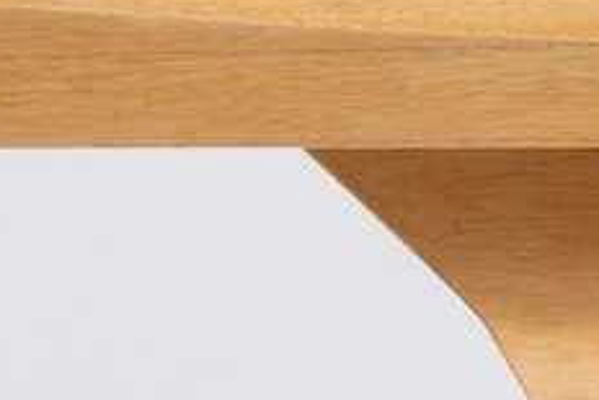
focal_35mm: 777
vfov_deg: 1.8
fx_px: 12936
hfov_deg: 2.6
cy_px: 422
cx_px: 733
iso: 250
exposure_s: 1/160
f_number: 13
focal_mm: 100
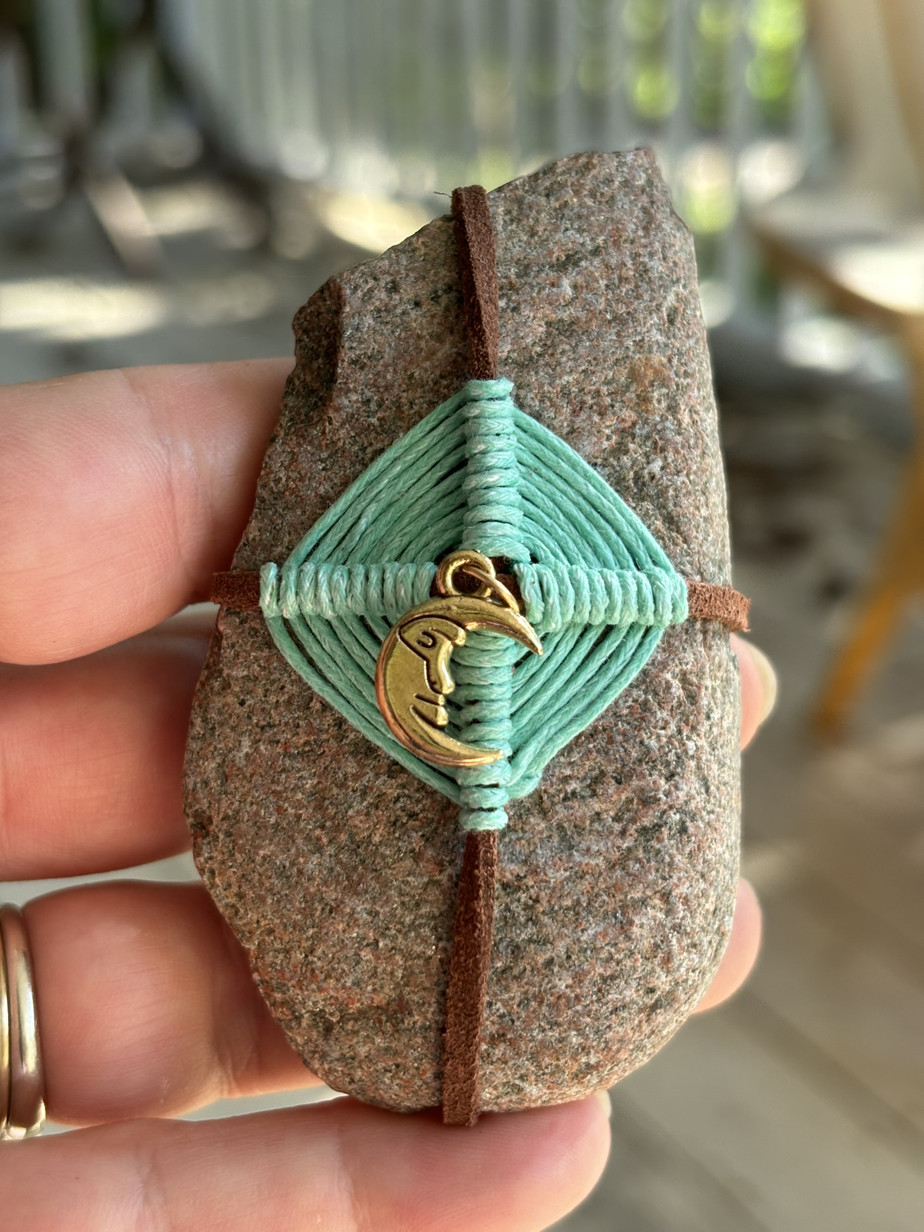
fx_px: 1851
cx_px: 462
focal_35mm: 52
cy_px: 616
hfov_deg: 28.0
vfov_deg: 36.8
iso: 32
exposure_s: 1/121
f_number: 1.6
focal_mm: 5.96
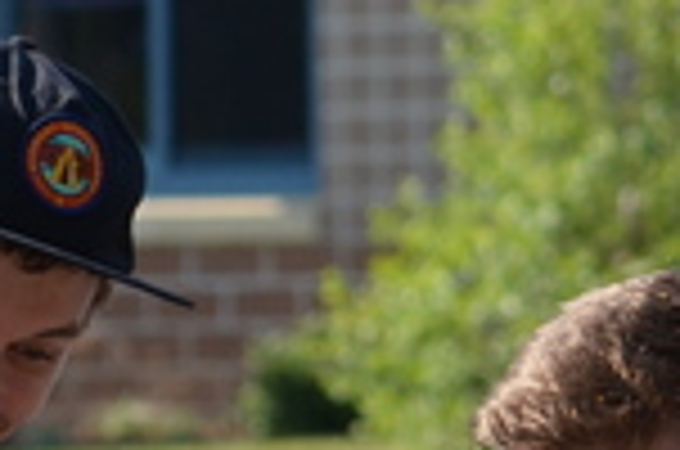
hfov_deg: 3.3
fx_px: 11668
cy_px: 608
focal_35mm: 619
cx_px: -315
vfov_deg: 2.2
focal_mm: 78
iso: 400
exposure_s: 1/1250
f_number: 5.6
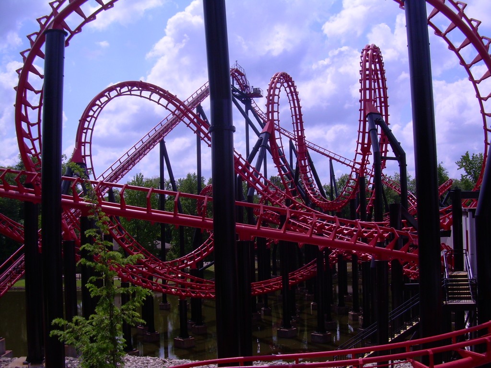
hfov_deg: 49.0
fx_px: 539
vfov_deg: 37.7
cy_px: 184
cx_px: 246
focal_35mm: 38
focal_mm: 6.3
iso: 50
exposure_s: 1/771
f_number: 4.6
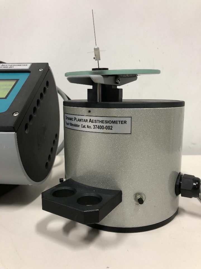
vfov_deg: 63.4
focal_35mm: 28
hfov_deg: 49.7
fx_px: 217
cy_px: 134
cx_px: 100
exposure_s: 1/20
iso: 40
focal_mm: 4
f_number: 1.8
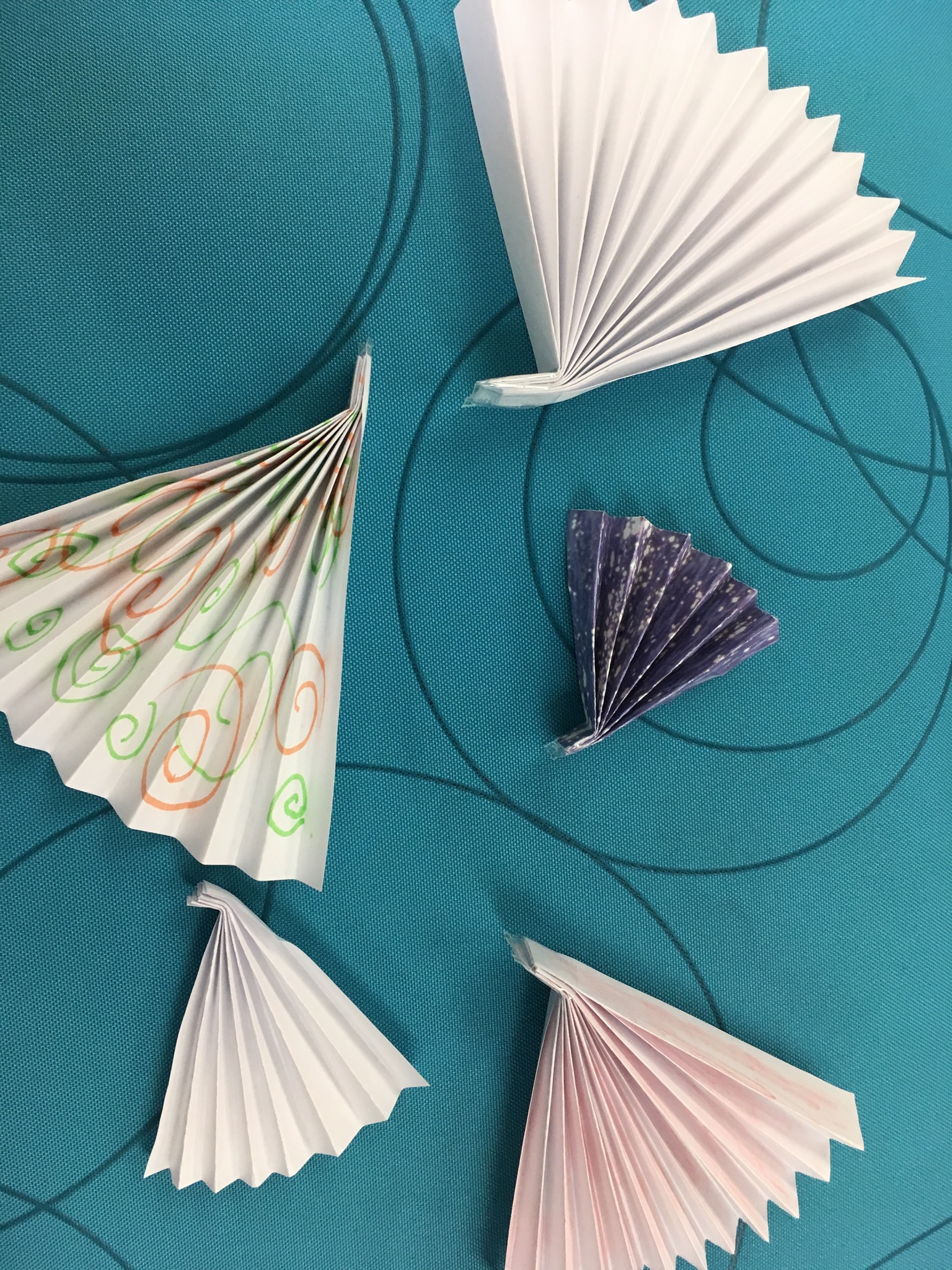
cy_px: 635
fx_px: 1063
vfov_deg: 61.7
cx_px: 476
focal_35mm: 29
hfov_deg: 48.2
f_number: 2.2
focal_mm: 4.15
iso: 40
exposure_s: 1/30
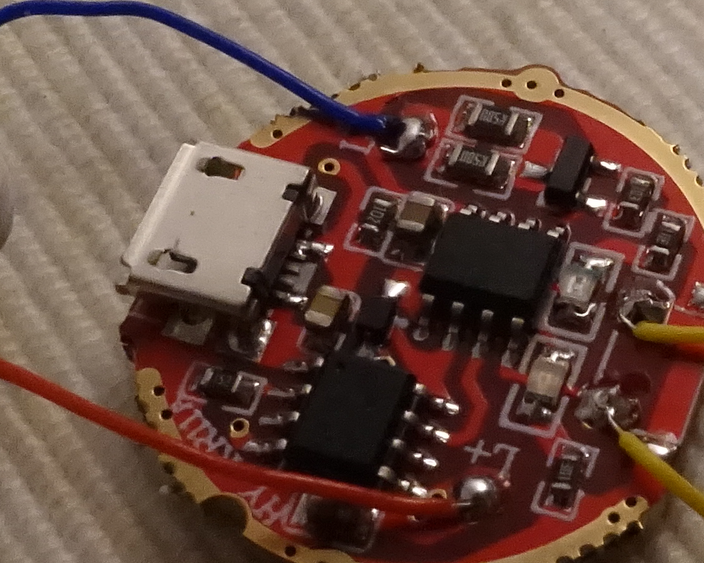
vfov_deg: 14.1
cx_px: 591
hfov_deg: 17.4
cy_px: 222
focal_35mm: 109
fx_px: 2271
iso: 4000
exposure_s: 1/30
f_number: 11
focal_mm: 8.8
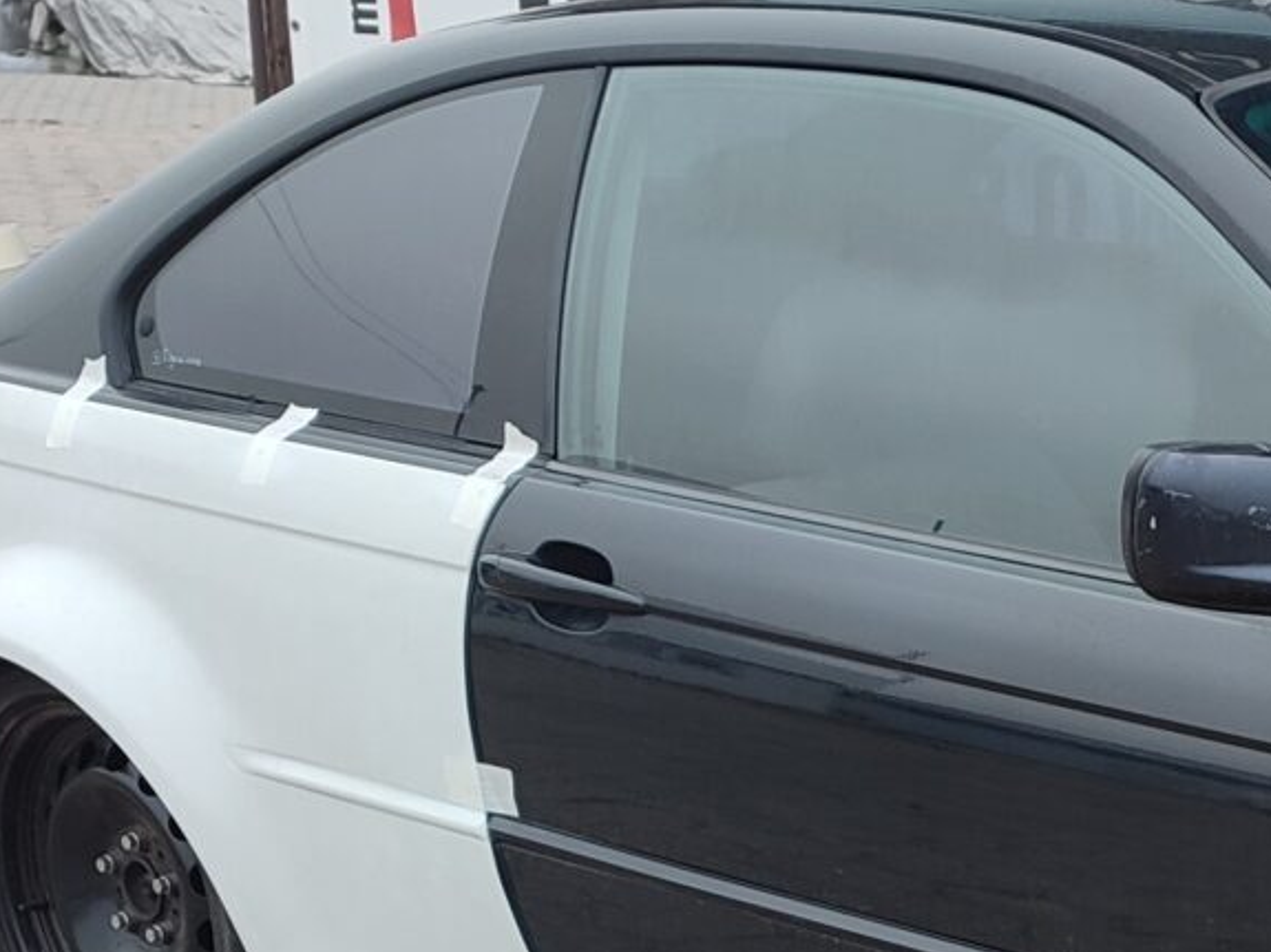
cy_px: 1144
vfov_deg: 15.9
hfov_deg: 21.2
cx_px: 1284
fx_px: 3267
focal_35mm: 89
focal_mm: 6.04
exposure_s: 1/33
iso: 273
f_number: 1.9
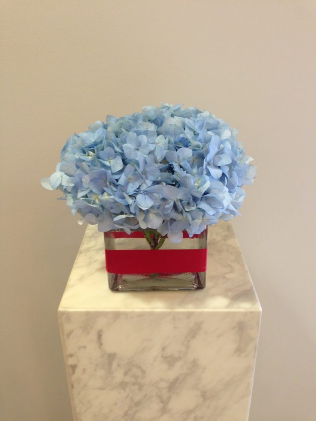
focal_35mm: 33
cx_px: 158
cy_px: 210
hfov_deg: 42.9
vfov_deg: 55.4
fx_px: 402
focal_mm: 4.13
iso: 80
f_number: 2.4
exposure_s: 1/20
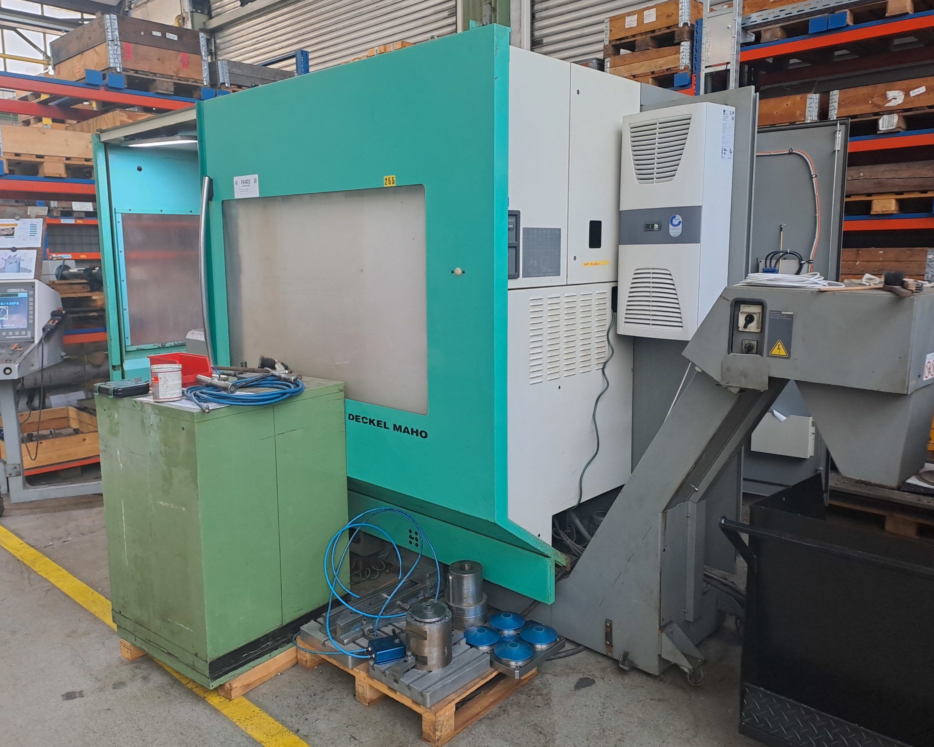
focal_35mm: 27
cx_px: 447
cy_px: 372
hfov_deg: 64.0
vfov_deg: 53.2
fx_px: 746
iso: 160
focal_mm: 4.65
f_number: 1.8
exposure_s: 1/50
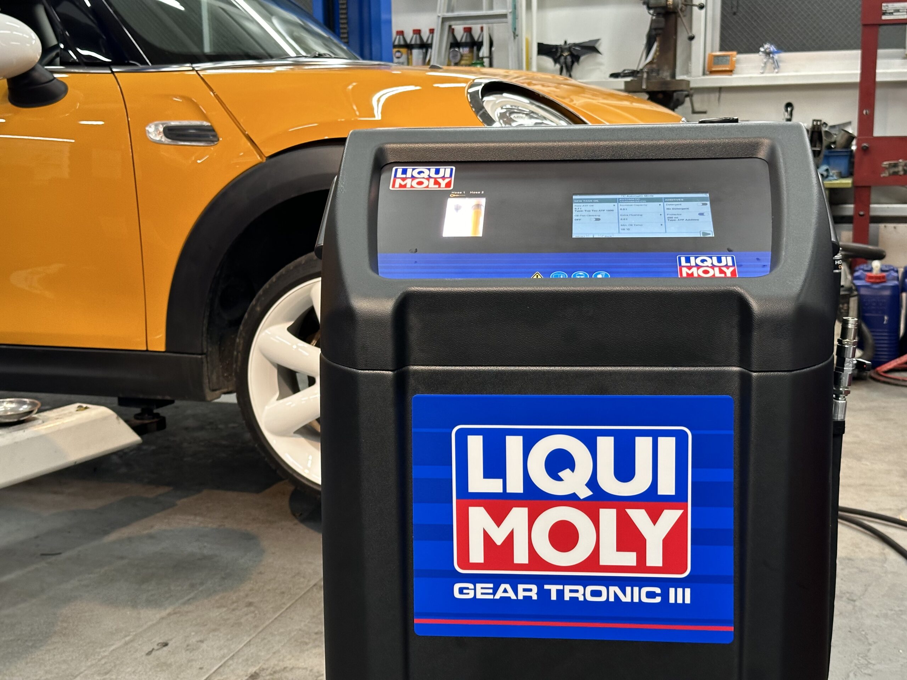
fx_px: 1258
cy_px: 340
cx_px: 454
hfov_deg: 39.7
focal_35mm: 48
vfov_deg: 30.3
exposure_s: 1/60
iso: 125
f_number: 1.78
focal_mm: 6.86
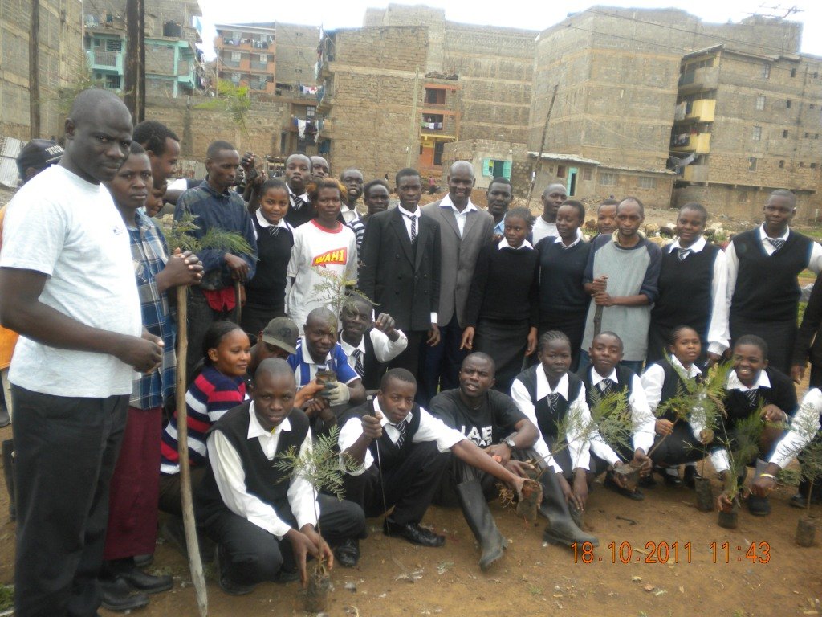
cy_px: 308
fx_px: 831
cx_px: 411
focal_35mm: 35
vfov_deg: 40.7
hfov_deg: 52.6
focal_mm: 6.3
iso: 113
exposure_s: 1/300
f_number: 3.1
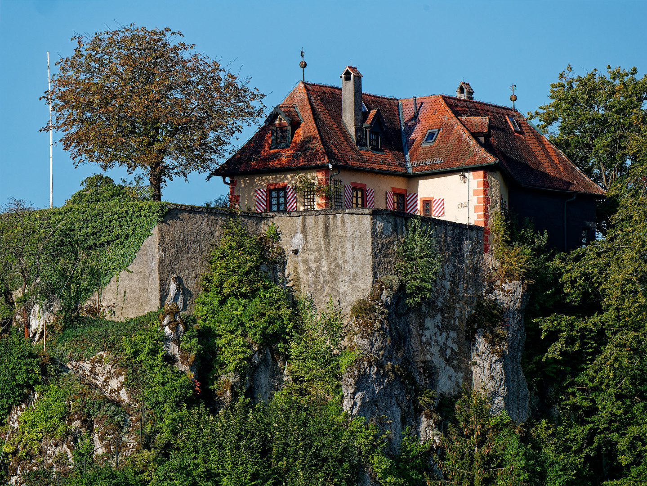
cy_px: 243
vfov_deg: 6.1
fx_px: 4524
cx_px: 324
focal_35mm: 242
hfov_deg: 8.2
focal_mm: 121
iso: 100
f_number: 7.1
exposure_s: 1/400
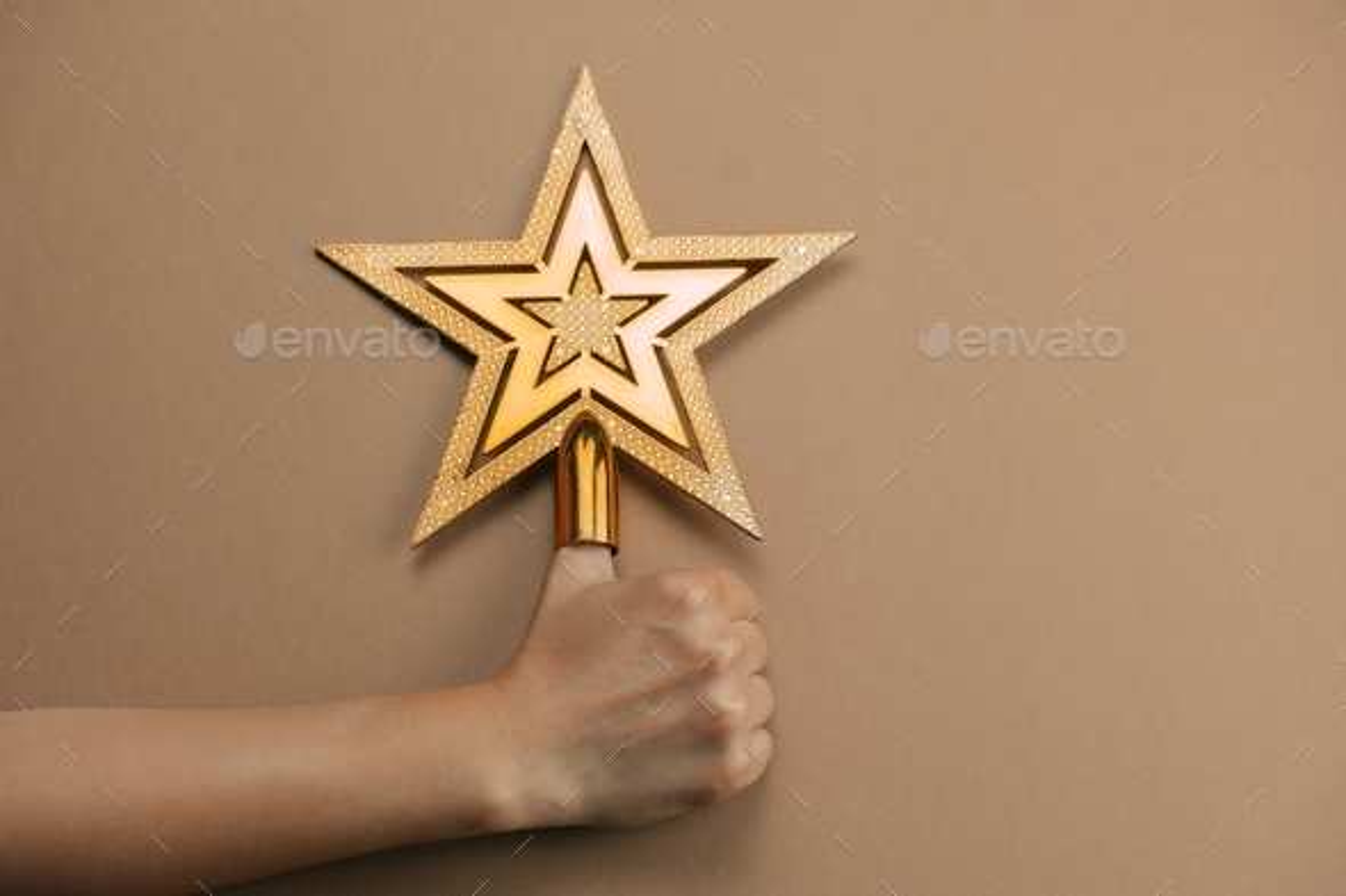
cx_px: 673
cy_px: 448
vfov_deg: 20.0
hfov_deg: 29.7
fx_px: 2542
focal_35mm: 68
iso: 160
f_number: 7.1
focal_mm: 45
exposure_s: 1/20
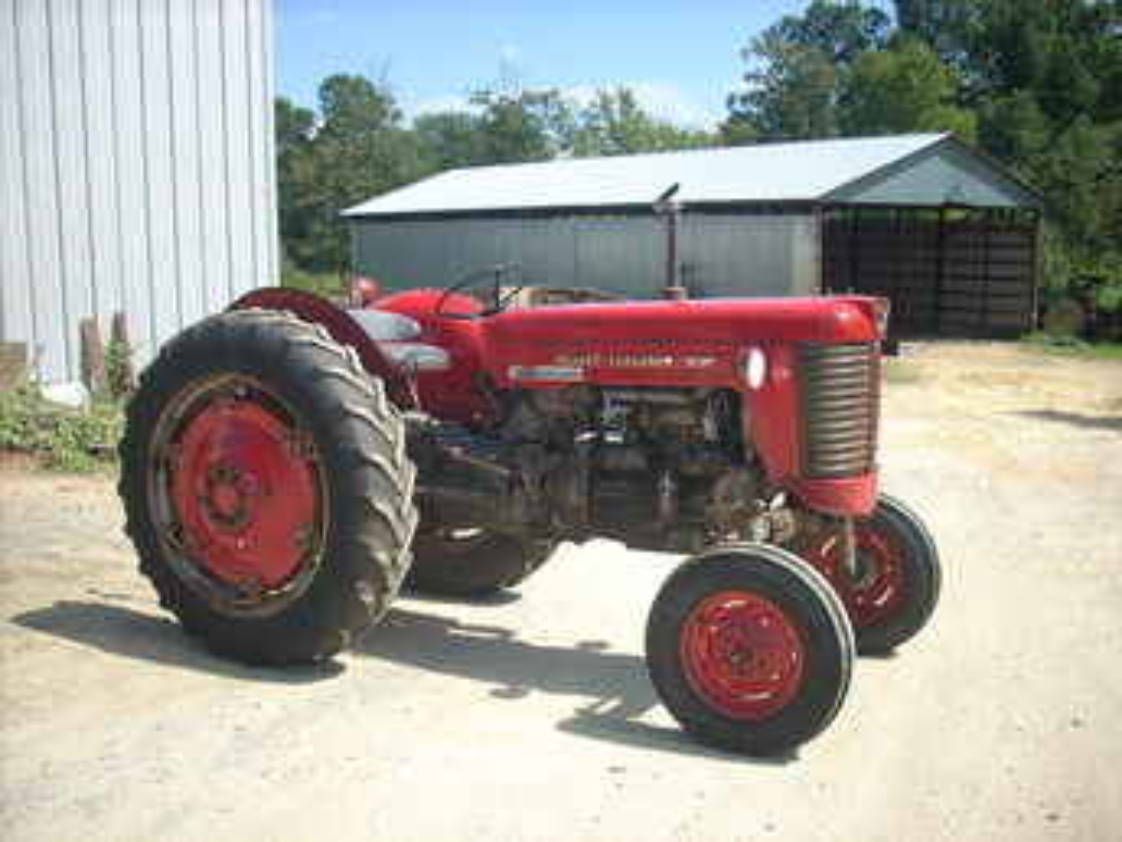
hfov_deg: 50.1
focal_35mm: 37
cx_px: 561
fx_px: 1199
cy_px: 421
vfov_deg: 38.7
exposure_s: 1/169
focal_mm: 6.2
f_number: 5.6
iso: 64
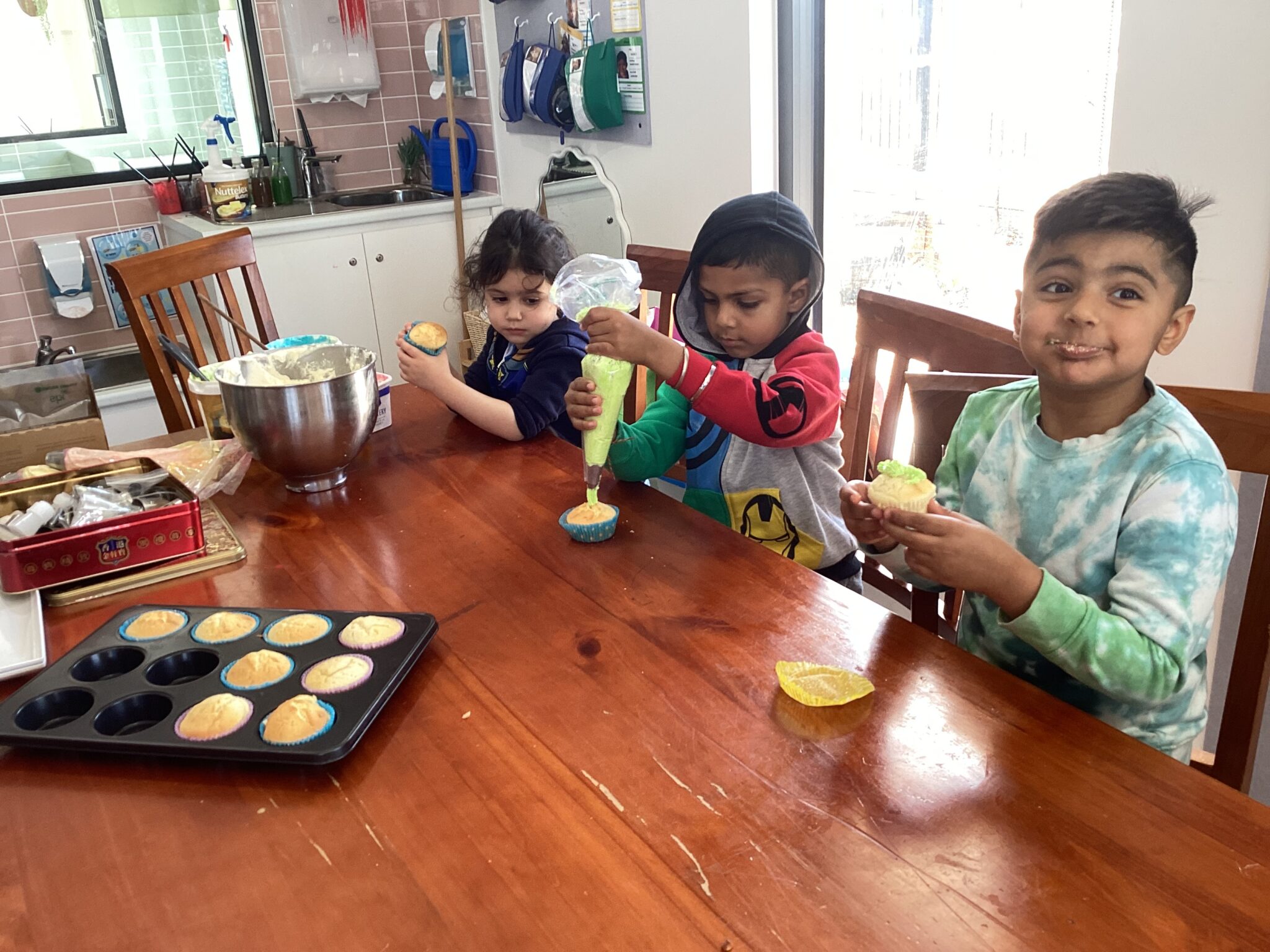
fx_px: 1137
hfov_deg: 58.4
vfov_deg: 45.4
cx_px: 635
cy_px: 476
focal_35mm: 31
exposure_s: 1/50
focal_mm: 3.3
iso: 50
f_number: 2.4
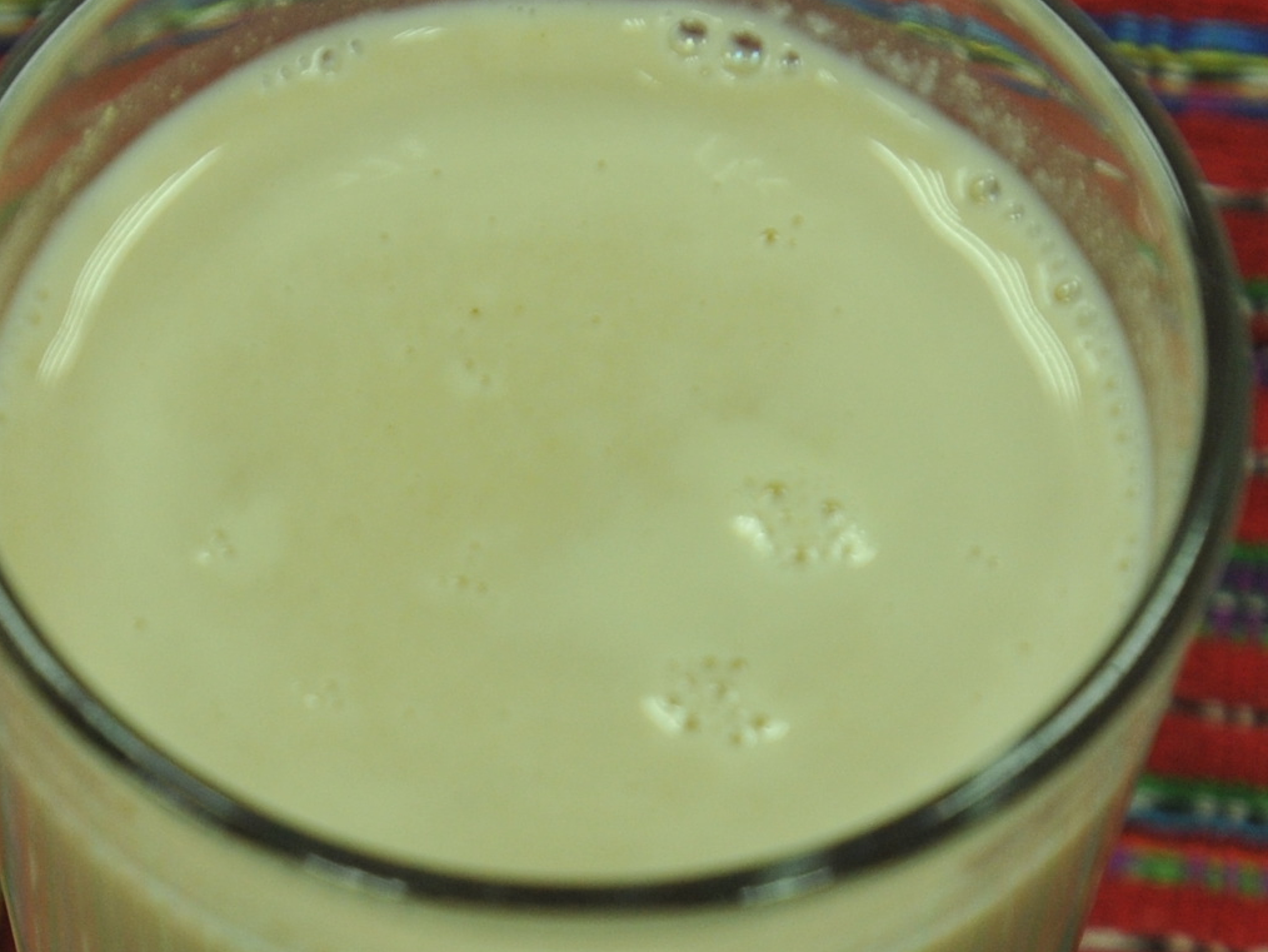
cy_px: 1131
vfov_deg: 10.7
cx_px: 508
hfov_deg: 14.4
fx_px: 5020
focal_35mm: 137
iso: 450
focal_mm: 30
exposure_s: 1/80
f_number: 3.2
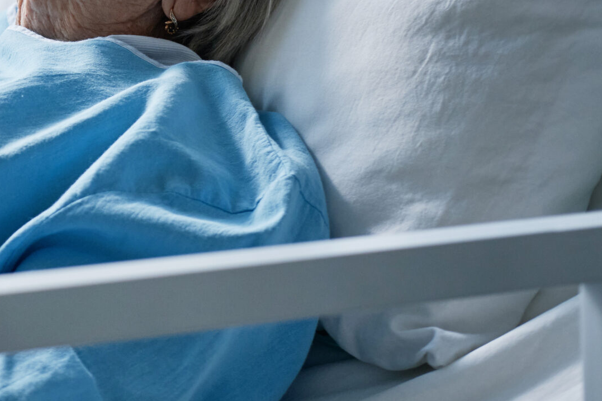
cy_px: -60
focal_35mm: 126
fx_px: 2107
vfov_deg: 10.7
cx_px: -39
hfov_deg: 15.9
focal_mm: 35
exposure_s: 1/200
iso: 640
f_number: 2.8
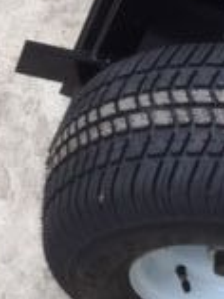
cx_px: 158
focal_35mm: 126
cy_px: -244
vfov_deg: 13.9
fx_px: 1086
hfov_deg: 11.8
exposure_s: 1/173
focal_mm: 3.3
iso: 25
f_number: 2.4
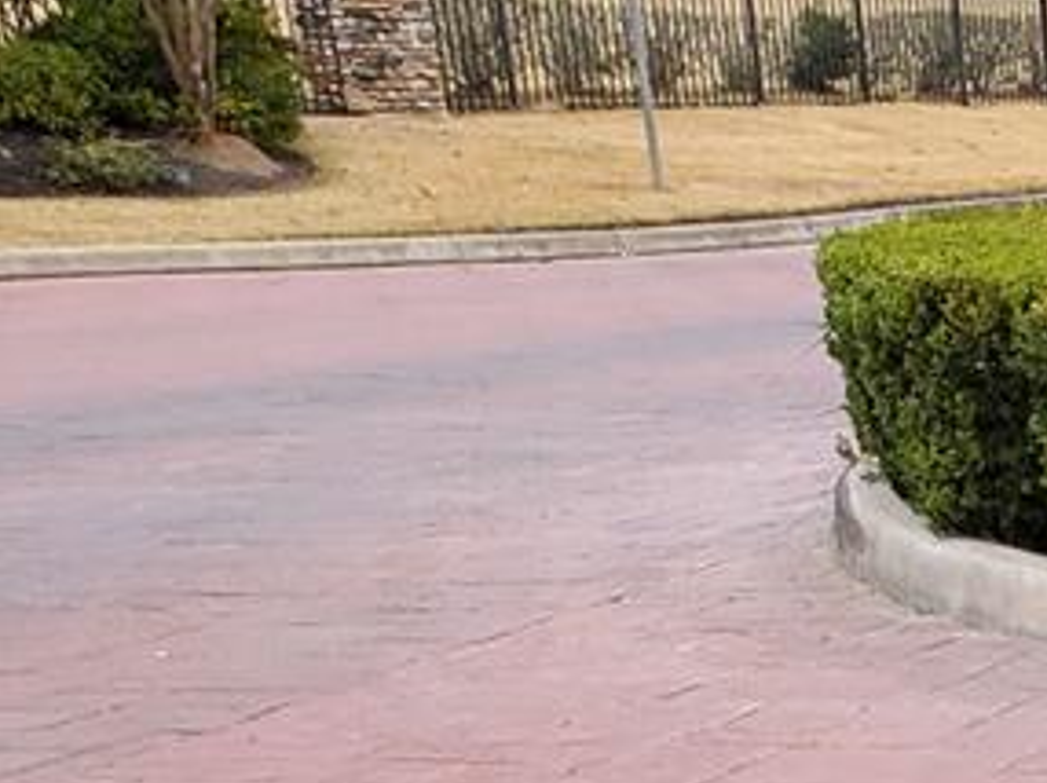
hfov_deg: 12.0
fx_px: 3959
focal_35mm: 131
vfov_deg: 10.0
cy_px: 1851
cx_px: 2544
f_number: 2.4
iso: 100
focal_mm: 4.3
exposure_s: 1/100
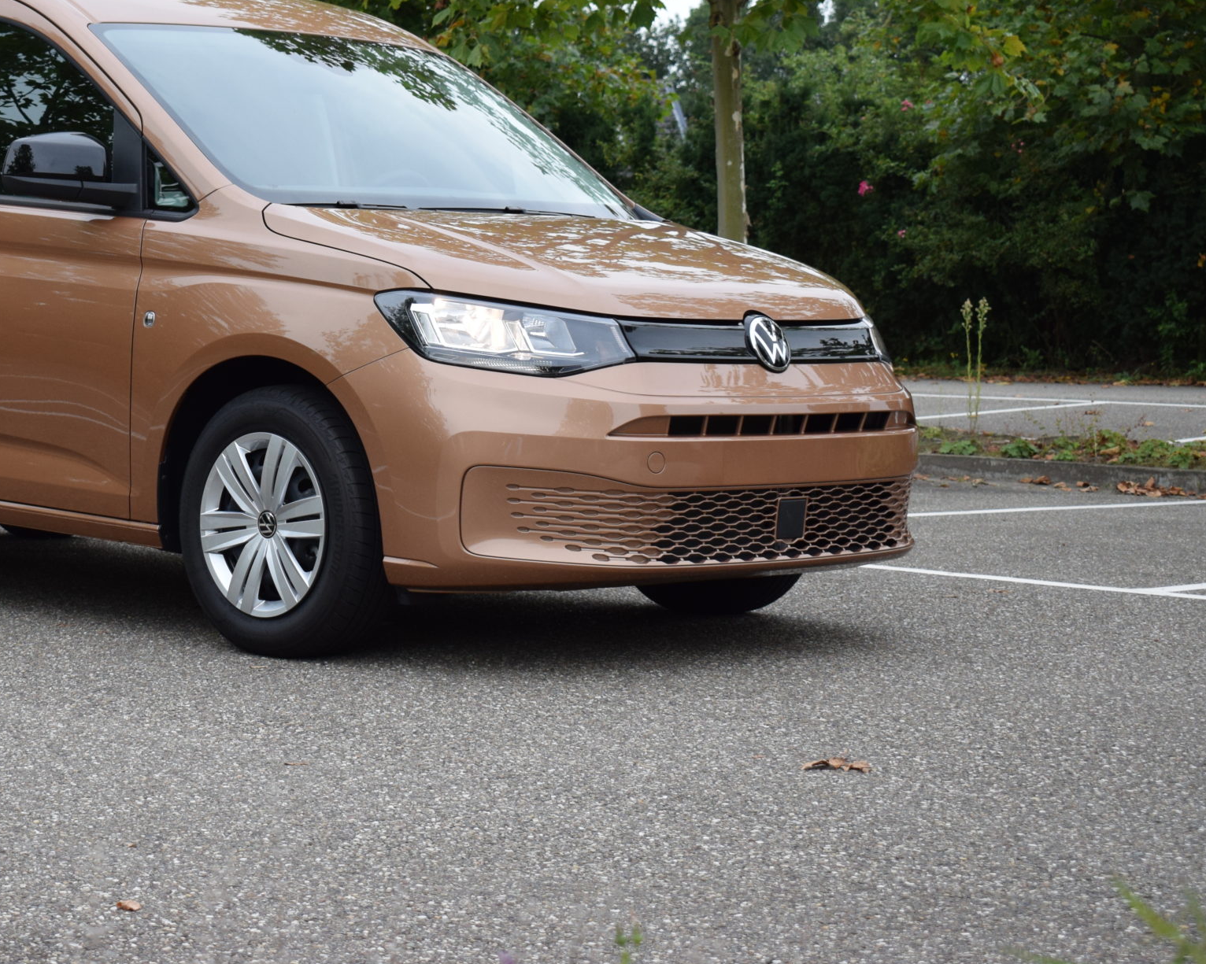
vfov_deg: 19.1
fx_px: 2855
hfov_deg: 23.5
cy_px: 308
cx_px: 228
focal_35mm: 80
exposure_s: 1/400
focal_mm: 34
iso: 640
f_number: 5.6
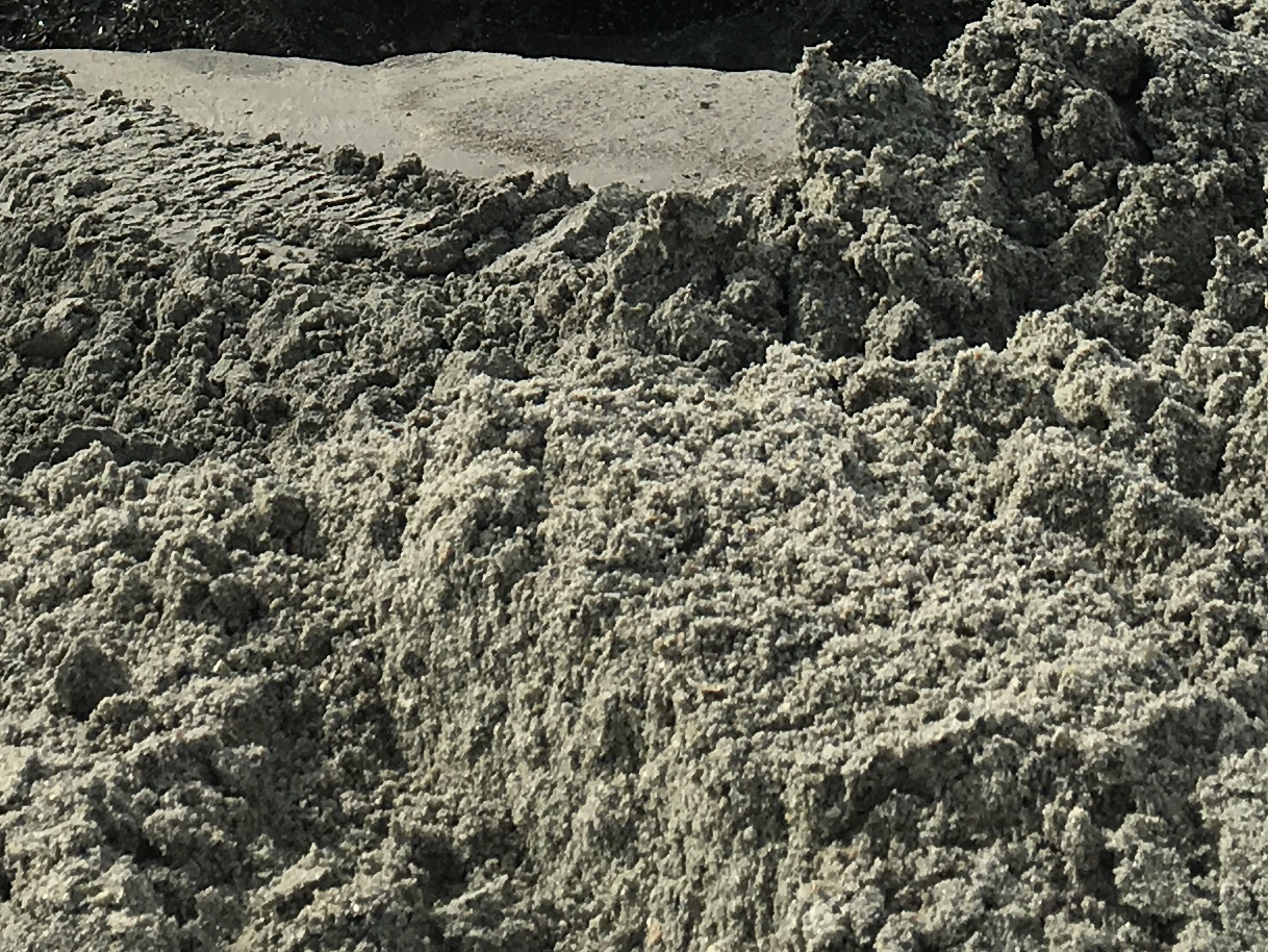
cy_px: -425
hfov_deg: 20.4
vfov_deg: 14.5
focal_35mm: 96
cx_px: 404
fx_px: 3517
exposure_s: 1/2198
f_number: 2.2
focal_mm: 4.15
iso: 25
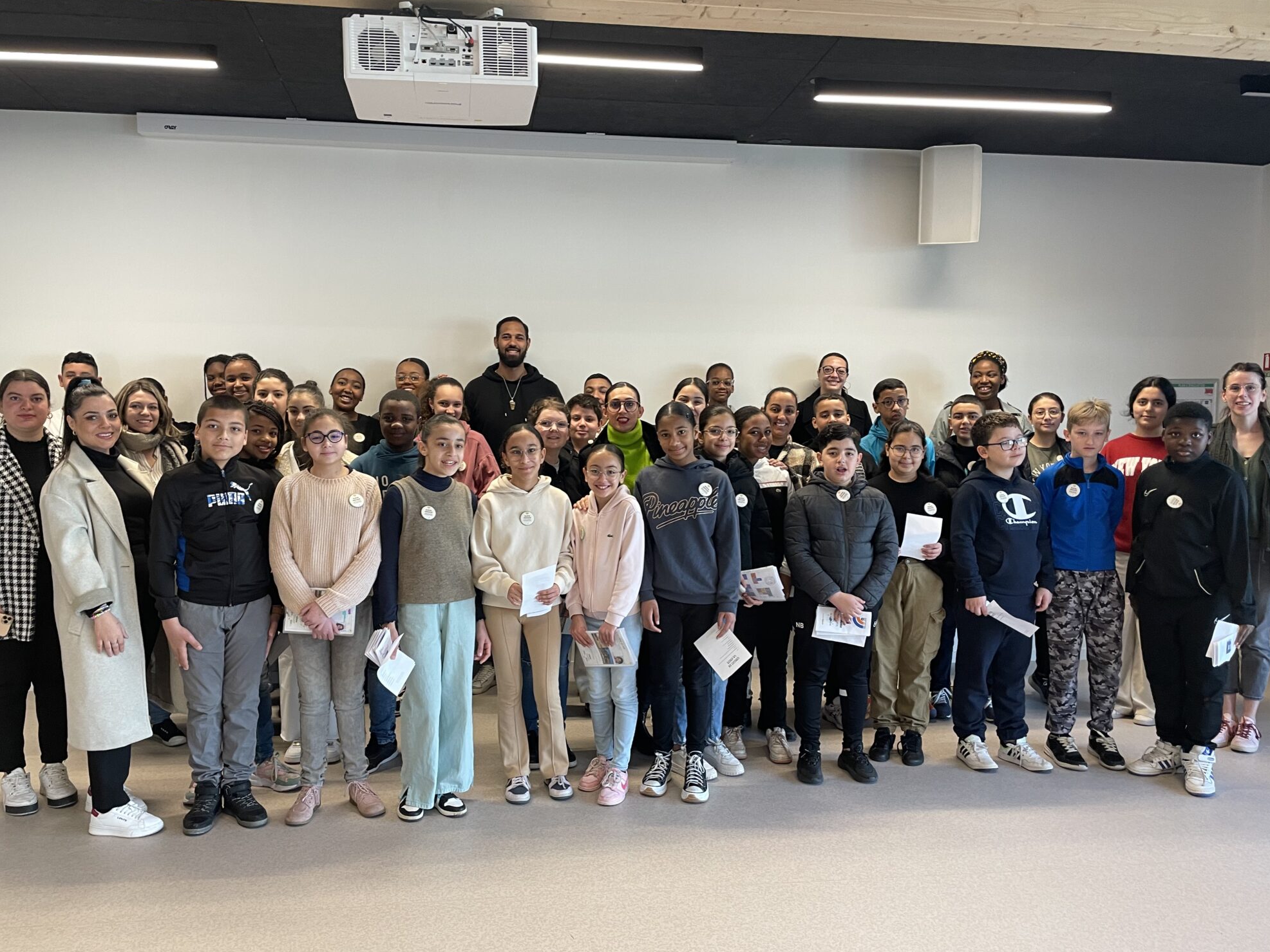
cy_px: 490
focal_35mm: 27
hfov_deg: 65.3
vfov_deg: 51.3
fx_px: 991
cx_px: 618
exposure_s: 1/50
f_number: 1.6
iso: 125
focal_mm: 4.2
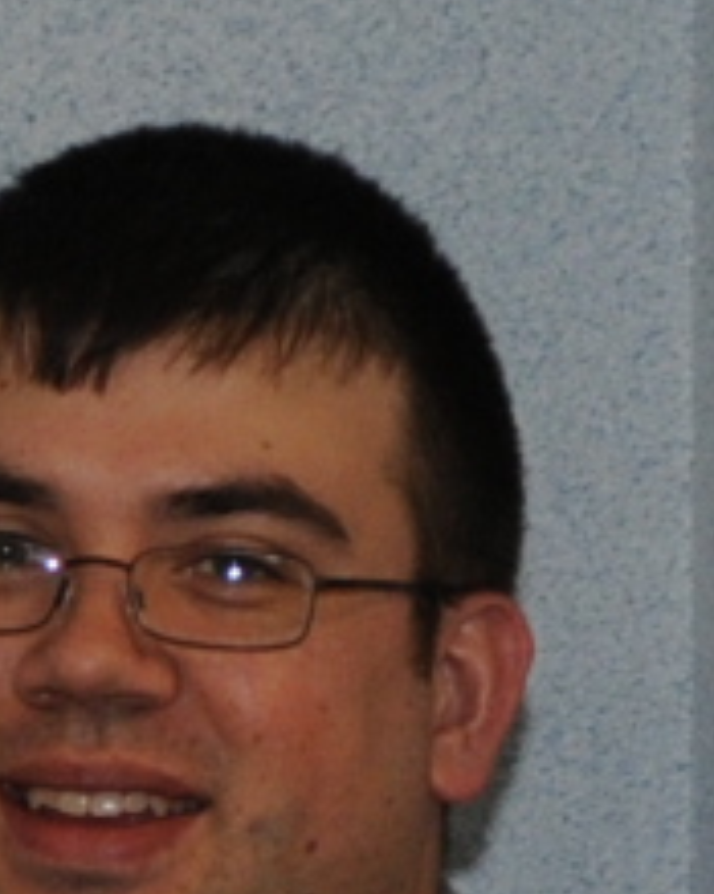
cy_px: 1245
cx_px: -828
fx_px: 10177
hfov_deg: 4.0
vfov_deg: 5.0
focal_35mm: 385
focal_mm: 28
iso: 400
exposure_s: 1/60
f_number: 5.6
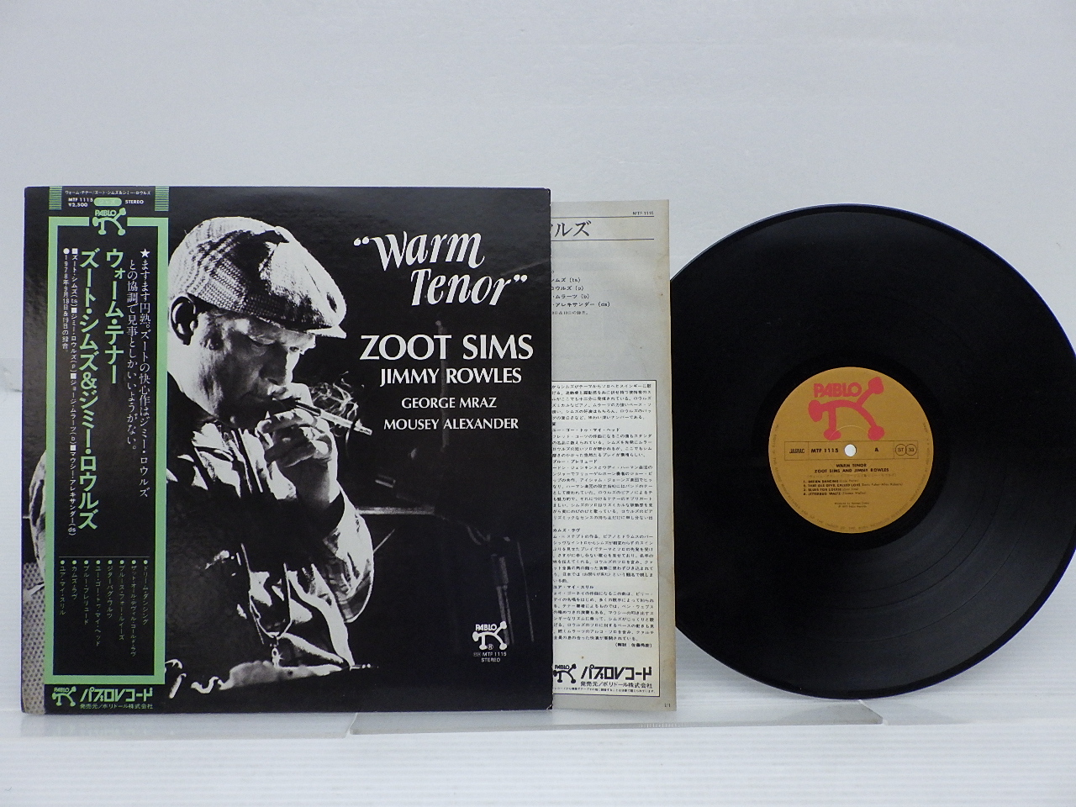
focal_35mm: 28
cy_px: 404
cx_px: 538
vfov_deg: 49.7
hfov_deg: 63.4
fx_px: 870
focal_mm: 5
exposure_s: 1/125
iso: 400
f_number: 4.2
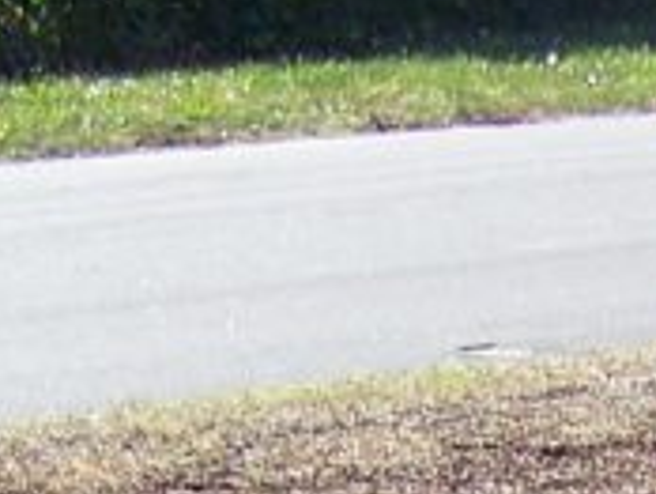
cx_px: 1402
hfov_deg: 7.6
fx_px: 4706
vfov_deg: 5.5
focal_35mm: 248
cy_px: 1614
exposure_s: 1/400
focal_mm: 5.85
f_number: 2.8
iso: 64
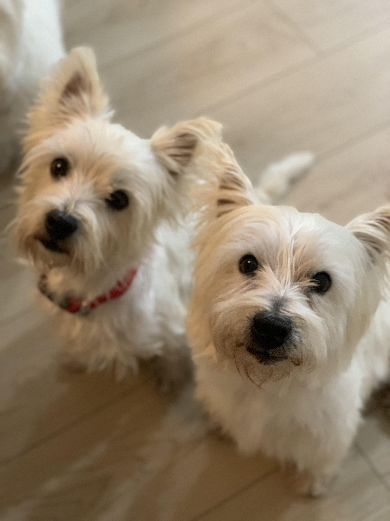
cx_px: 195
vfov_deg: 36.8
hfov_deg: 28.0
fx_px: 781
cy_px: 260
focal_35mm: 52
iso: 500
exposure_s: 1/40
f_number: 2.4
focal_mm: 6
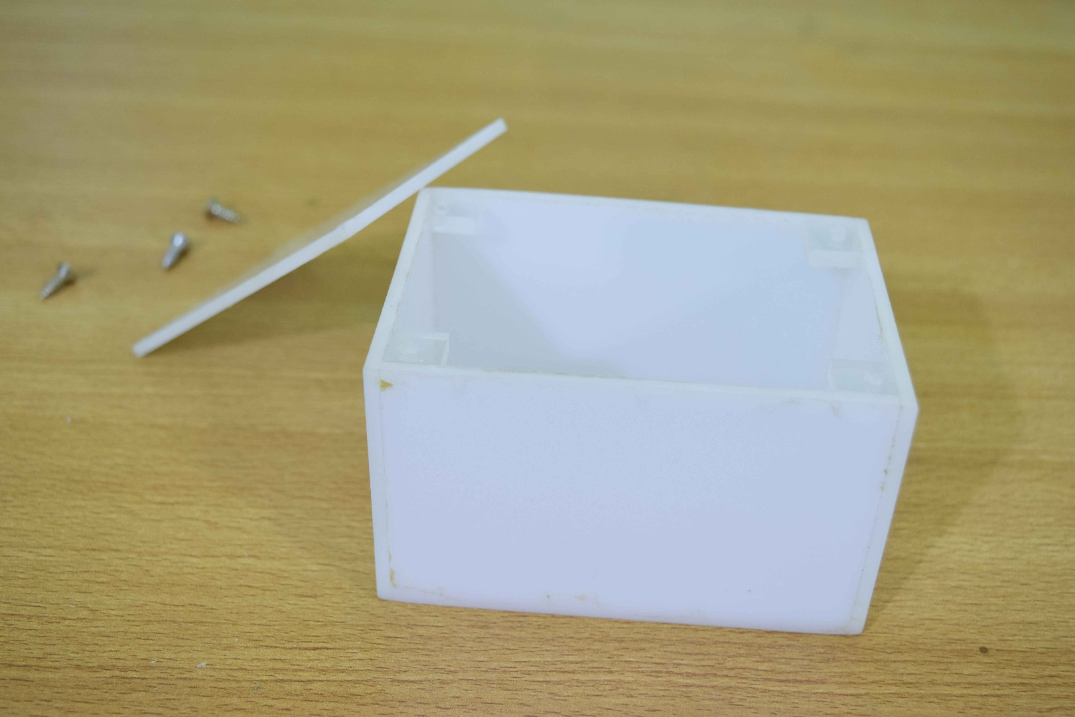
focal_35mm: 46
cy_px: 358
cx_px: 538
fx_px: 1388
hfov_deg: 42.3
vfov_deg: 28.9
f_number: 4.2
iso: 800
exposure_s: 1/10
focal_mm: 31
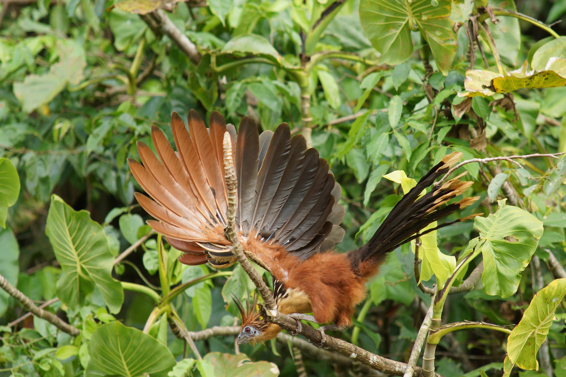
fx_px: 4716
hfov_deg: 6.9
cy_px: 188
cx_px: 283
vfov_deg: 4.6
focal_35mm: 300
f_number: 4
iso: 400
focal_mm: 200
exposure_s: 1/320
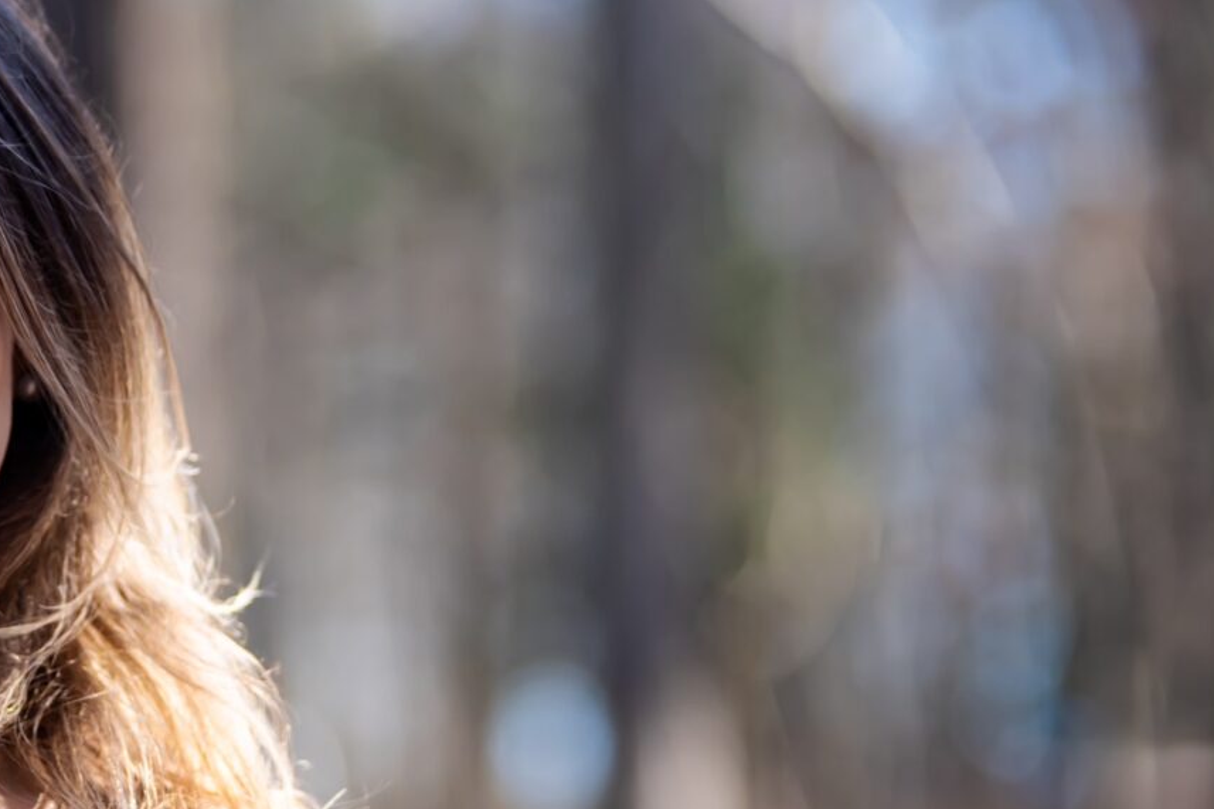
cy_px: 579
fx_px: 8867
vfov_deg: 5.2
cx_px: -129
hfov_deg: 7.8
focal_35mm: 263
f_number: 2.8
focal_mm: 110
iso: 200
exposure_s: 1/800
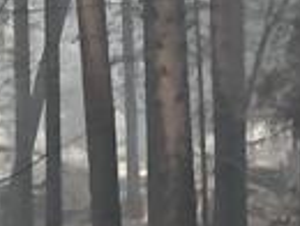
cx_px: 443
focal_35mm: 206
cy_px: 228
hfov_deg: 9.3
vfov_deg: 7.2
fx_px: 1789
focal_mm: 4
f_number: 1.8
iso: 40
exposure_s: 1/120
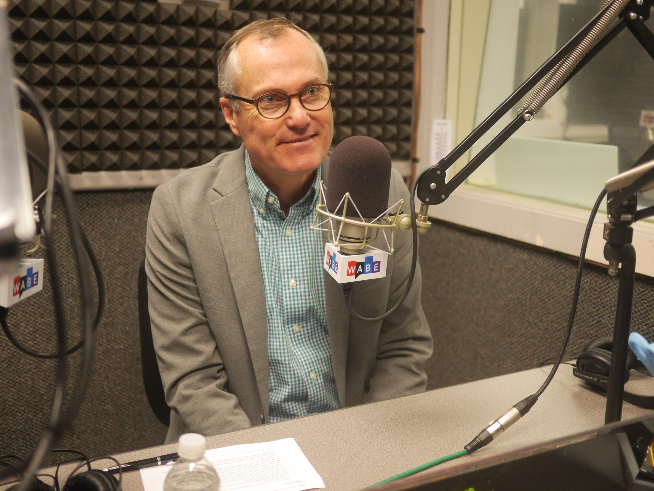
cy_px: 246
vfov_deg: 36.0
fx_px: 756
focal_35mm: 40
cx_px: 327
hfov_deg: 46.8
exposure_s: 1/60
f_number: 1.7
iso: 500
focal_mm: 20
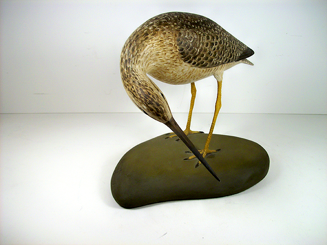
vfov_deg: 39.6
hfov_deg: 51.4
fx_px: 340
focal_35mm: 36
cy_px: 122
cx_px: 164
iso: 80
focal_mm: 6
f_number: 2.7
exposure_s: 1/85.9
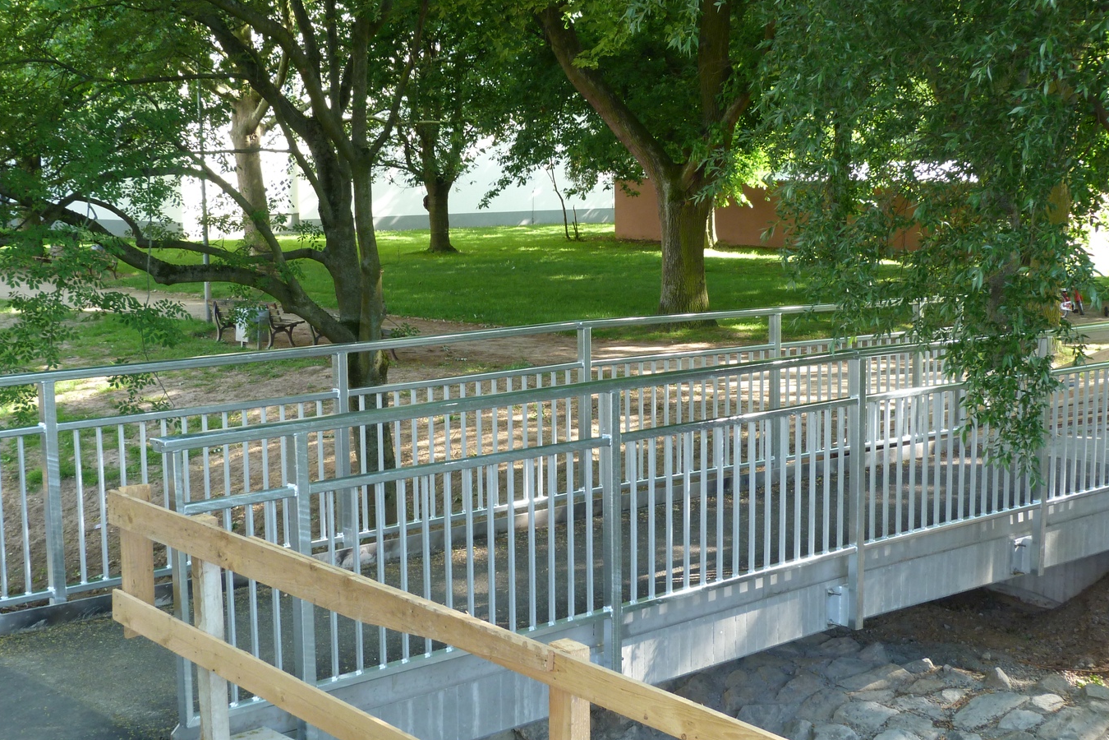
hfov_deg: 37.5
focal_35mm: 53
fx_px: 1633
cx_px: 536
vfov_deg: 25.5
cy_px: 374
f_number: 3.2
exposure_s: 1/60
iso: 125
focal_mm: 7.8
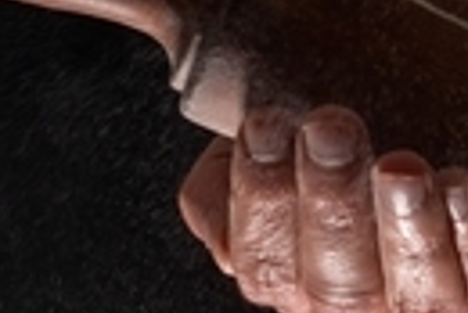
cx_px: 792
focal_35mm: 340
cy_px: -121
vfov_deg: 4.0
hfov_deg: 6.0
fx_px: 4425
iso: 800
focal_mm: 50
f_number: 2.8
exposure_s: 1/400
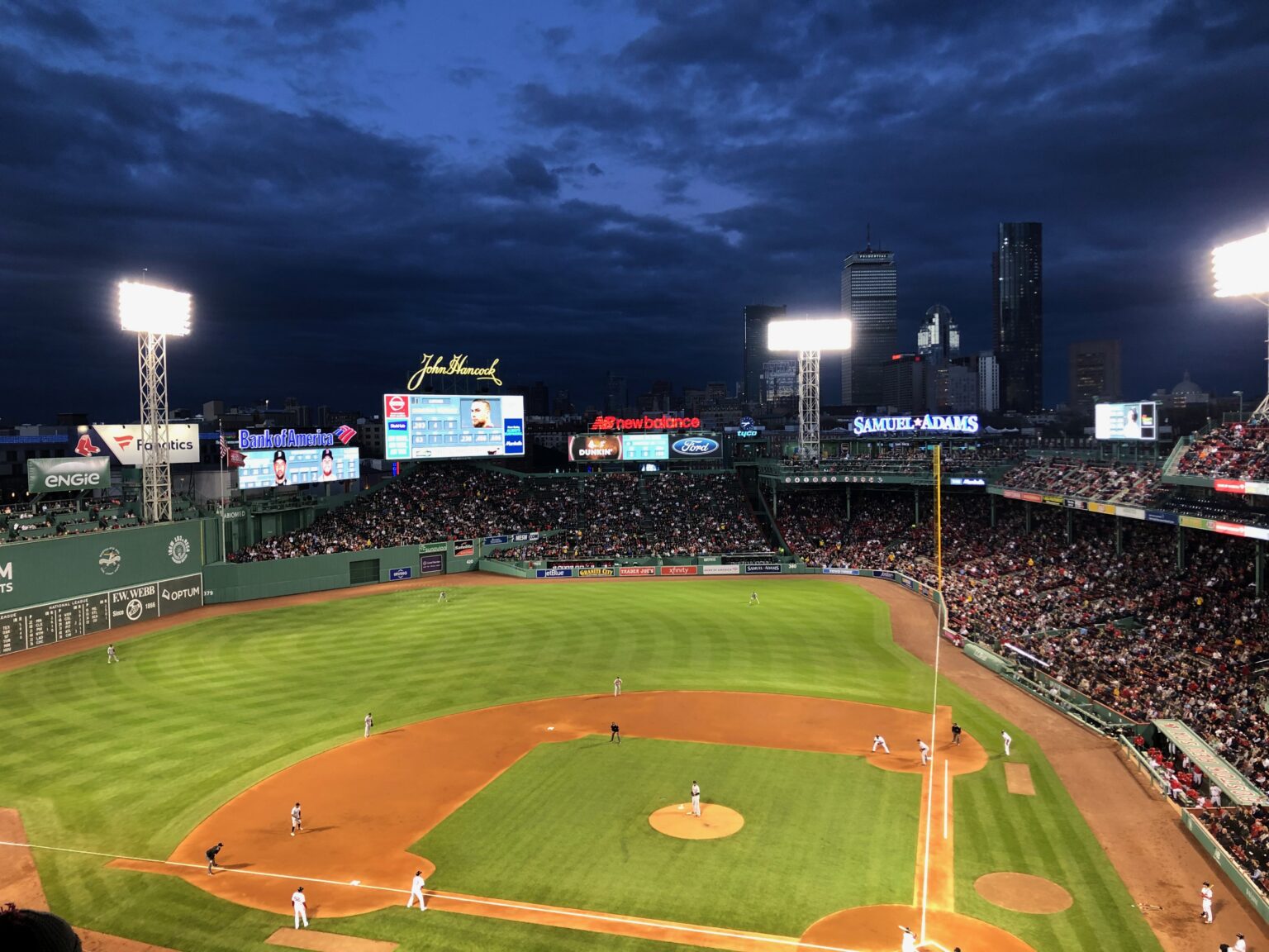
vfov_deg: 49.7
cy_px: 476
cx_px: 634
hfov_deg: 63.4
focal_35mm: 28
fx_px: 1026
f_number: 1.8
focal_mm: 3.99
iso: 32
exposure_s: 1/30
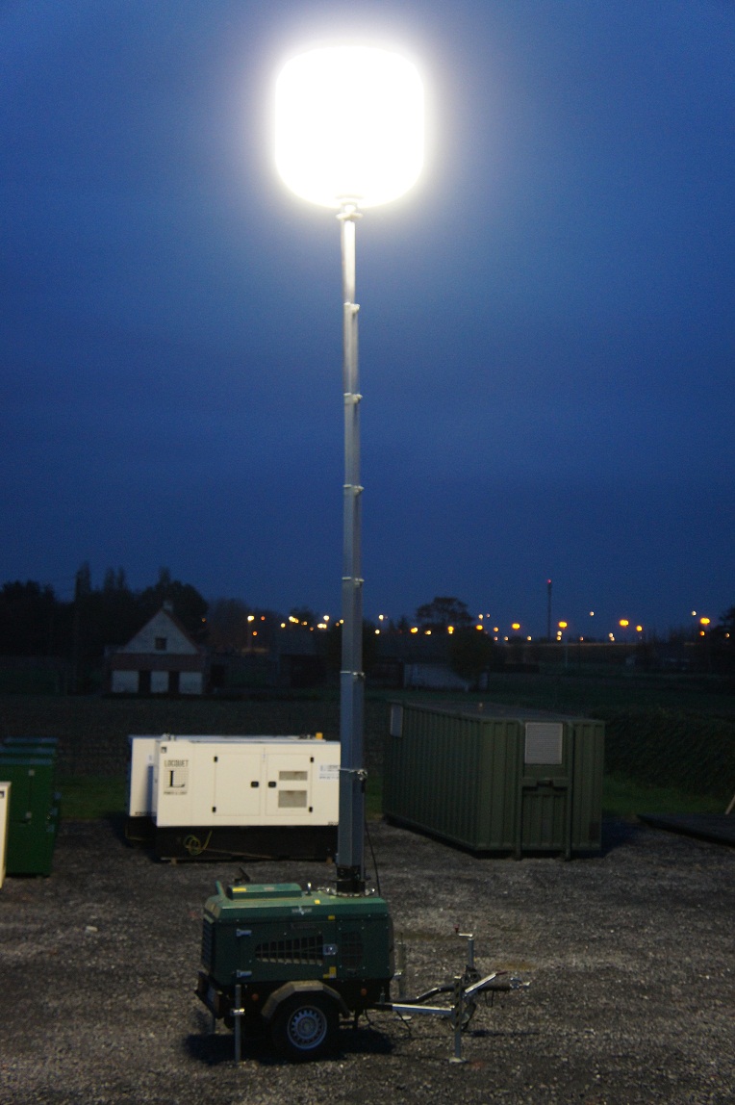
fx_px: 1518
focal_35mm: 50
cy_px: 552
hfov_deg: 27.2
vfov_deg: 40.0
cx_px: 368
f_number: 4.5
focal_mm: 33
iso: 1600
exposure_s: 1/30
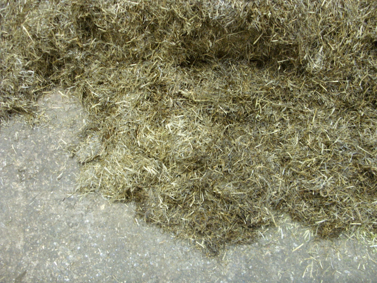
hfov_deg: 49.0
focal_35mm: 38
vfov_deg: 37.7
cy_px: 142
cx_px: 188
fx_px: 414
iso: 200
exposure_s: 1/3
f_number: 2.8
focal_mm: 6.3
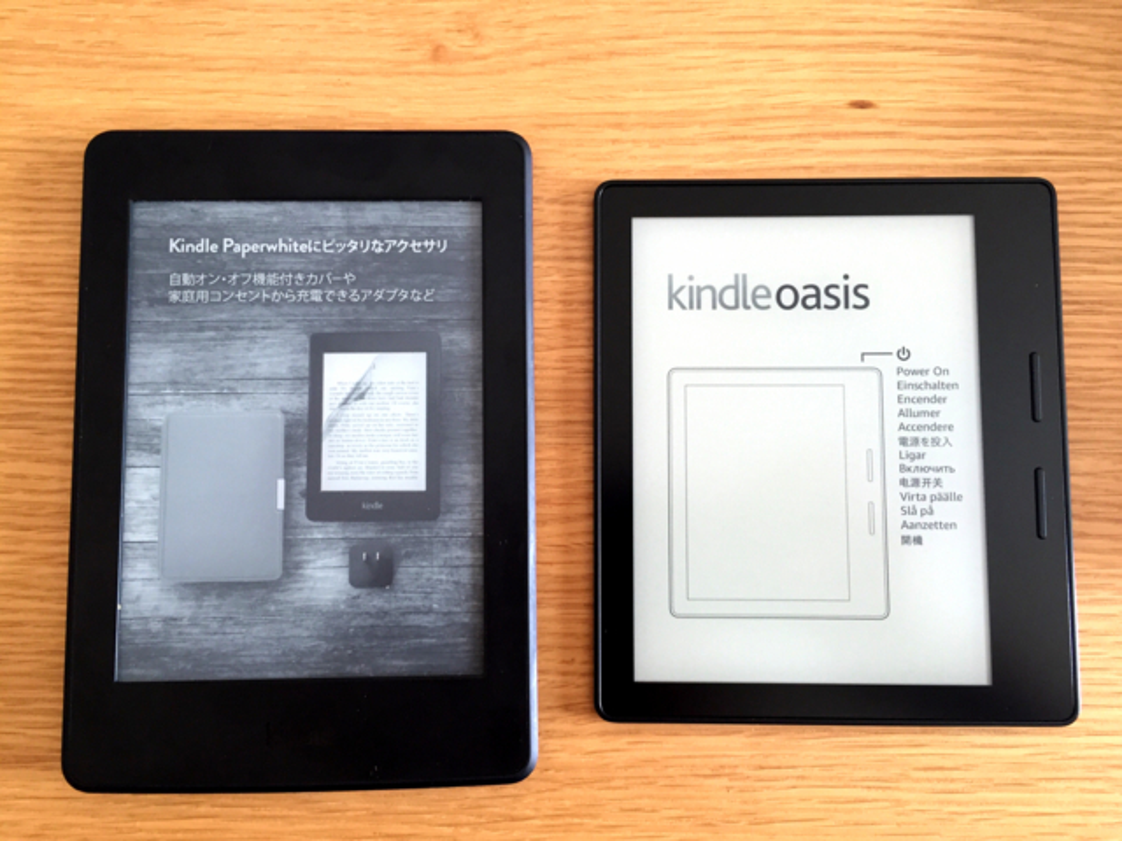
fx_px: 940
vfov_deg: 48.2
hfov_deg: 61.7
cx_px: 561
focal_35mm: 29
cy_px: 420
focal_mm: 4.15
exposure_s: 1/30
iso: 80
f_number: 2.2
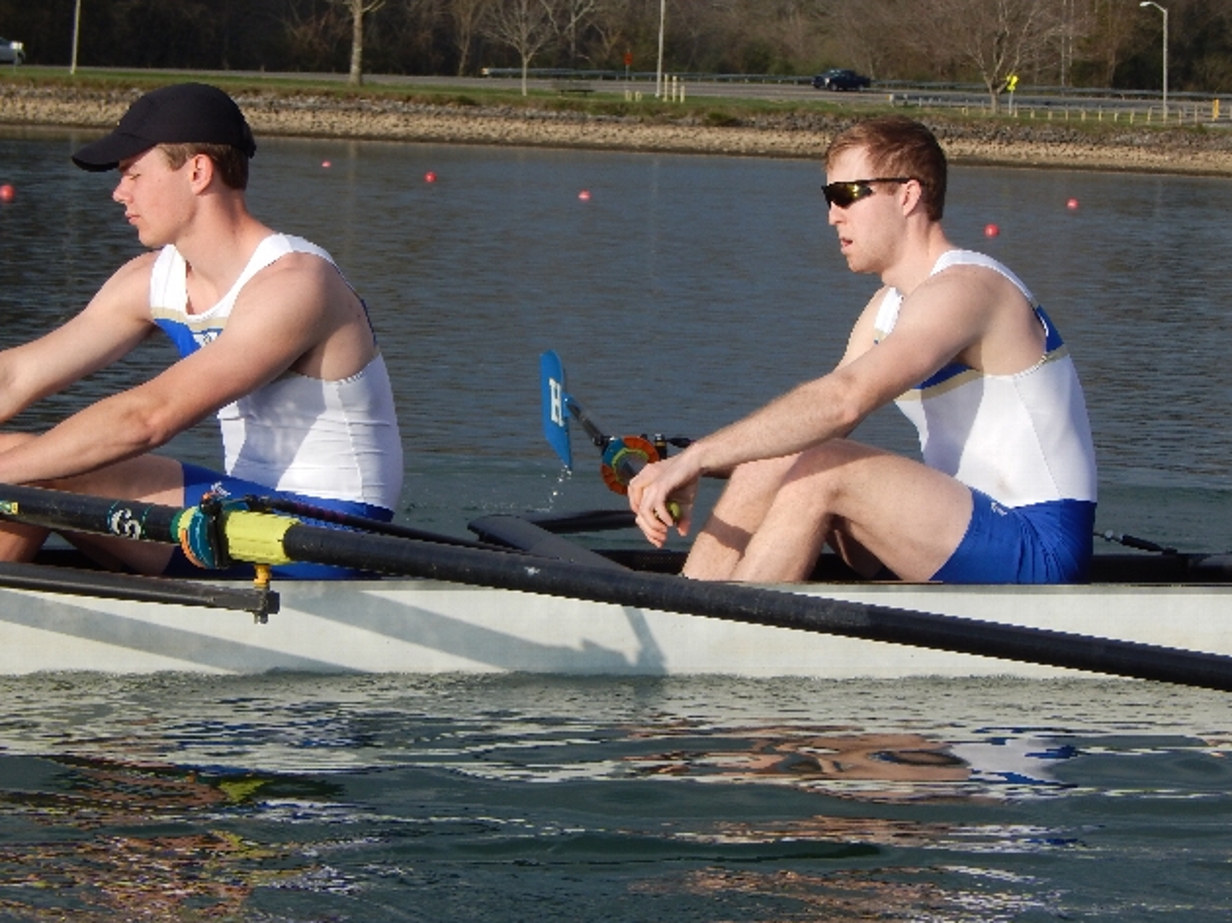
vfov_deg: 9.9
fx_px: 5337
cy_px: 454
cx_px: 641
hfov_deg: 13.2
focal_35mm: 150
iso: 125
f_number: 4.9
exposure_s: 1/800
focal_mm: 25.3
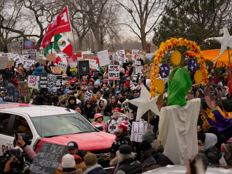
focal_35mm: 121
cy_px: 87
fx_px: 811
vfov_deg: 12.2
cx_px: 129
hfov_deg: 16.3
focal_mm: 111
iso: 160
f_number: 2.8
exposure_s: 1/1250
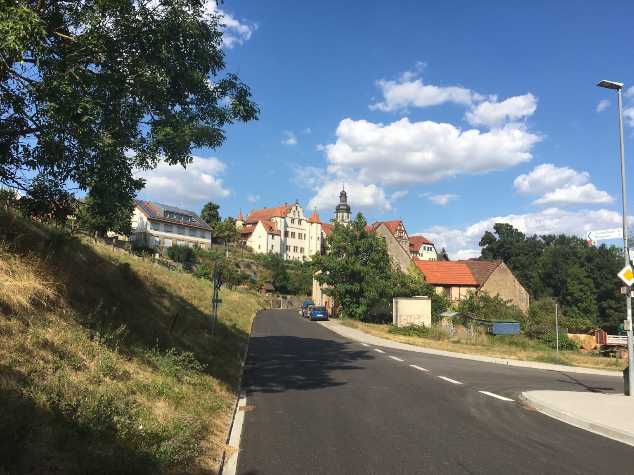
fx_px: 531
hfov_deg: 61.7
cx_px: 317
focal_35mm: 29
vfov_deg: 48.2
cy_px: 238
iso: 25
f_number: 2.2
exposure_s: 1/1709
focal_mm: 4.15
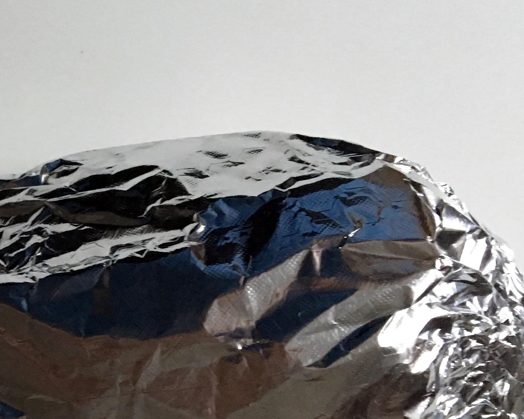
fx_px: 1178
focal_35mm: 76
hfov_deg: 23.2
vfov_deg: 20.0
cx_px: -81
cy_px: 334
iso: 250
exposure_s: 1/33
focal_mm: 4.15
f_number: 2.2
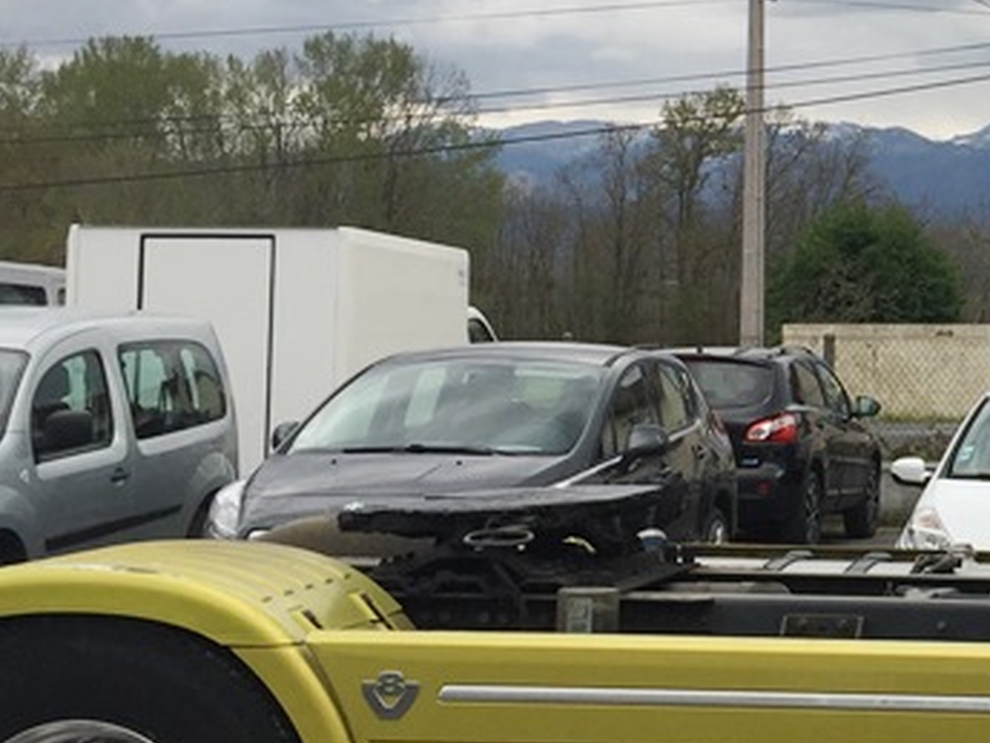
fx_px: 2460
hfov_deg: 21.1
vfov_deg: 17.1
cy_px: 252
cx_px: 1194
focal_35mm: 86
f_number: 2.2
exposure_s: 1/514
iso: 32
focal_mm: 4.15
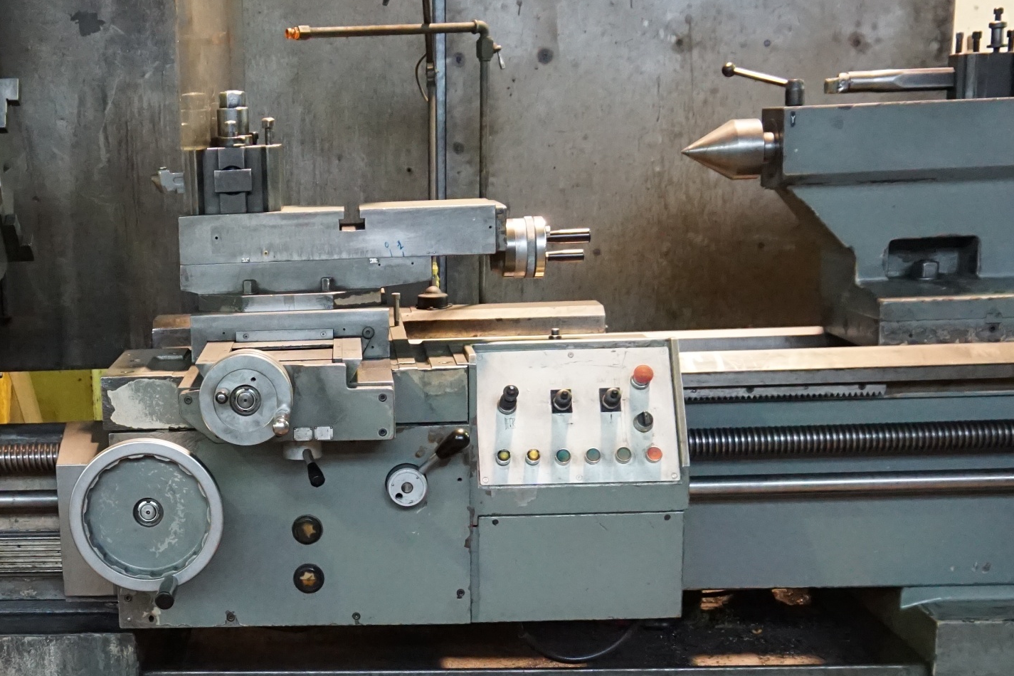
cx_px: 179
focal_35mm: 55
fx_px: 1549
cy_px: 475
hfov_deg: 34.9
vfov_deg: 24.4
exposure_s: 1/80
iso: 3200
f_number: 3.5
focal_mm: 16
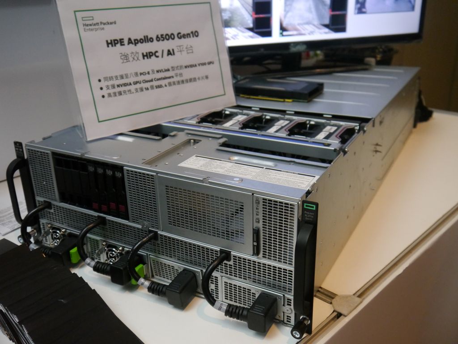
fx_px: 476
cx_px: 229
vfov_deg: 39.7
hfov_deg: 51.4
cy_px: 172
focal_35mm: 36
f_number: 4.1
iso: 1600
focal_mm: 18
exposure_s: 1/80
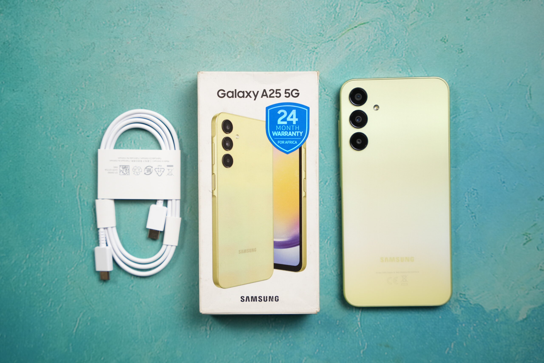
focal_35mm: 70
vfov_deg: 19.5
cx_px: 272
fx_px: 1058
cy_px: 182
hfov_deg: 28.8
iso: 640
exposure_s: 1/125
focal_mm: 70
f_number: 3.5
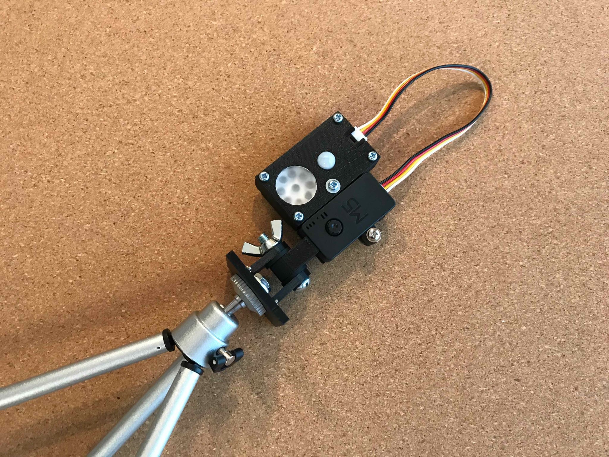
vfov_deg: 49.7
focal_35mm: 28
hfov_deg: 63.4
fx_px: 493
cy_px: 228
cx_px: 304
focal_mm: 3.99
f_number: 1.8
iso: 80
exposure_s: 1/15
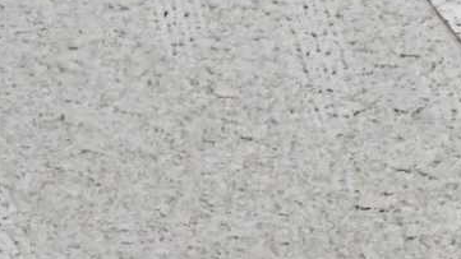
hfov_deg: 1.3
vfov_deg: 0.7
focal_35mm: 1651
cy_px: -327
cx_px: 1079
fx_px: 20180
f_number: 6.3
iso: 4000
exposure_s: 1/3200
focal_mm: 185
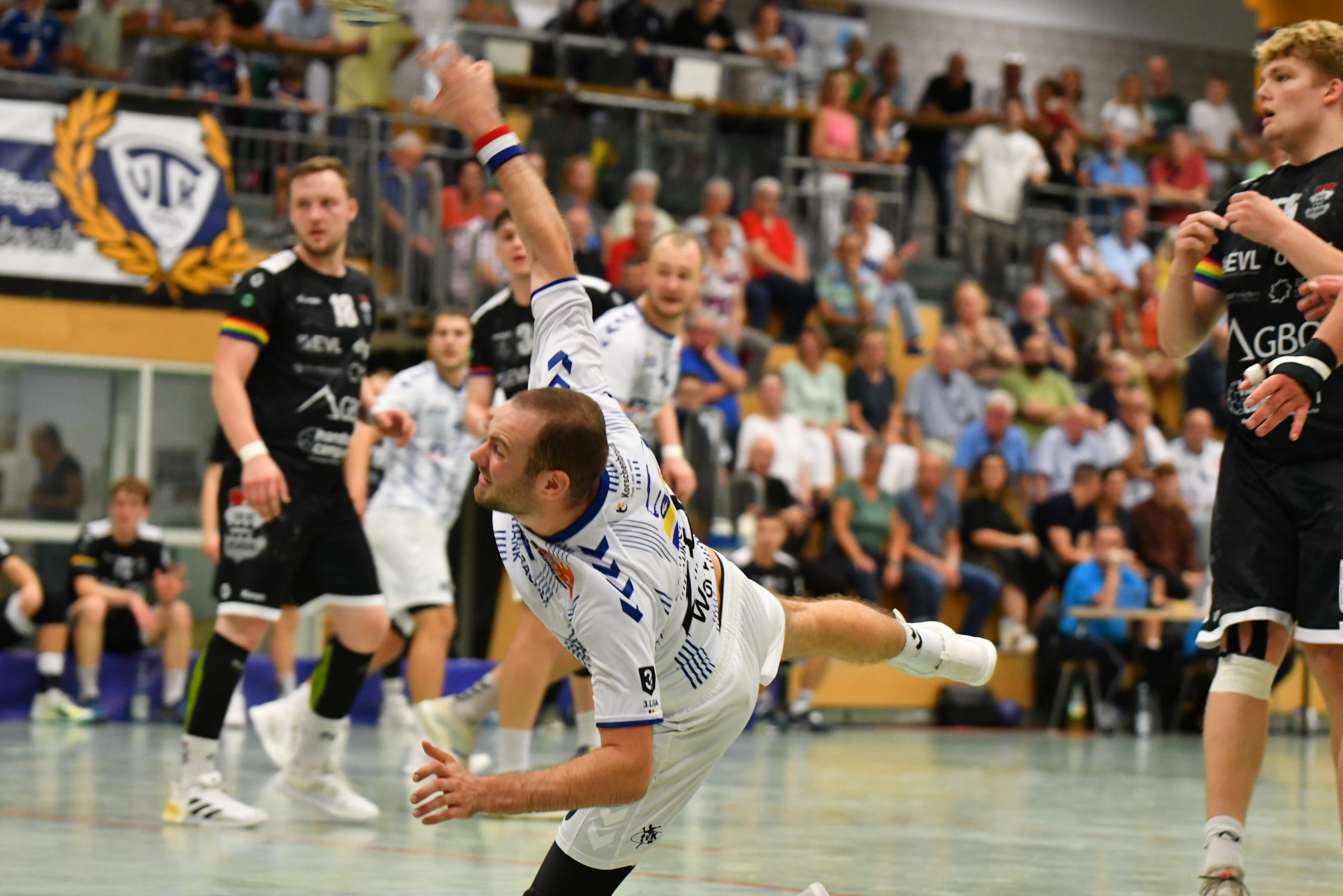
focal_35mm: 157
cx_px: 672
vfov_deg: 8.7
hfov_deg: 13.1
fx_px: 5857
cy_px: 448
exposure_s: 1/500
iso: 3600
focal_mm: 105
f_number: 2.8
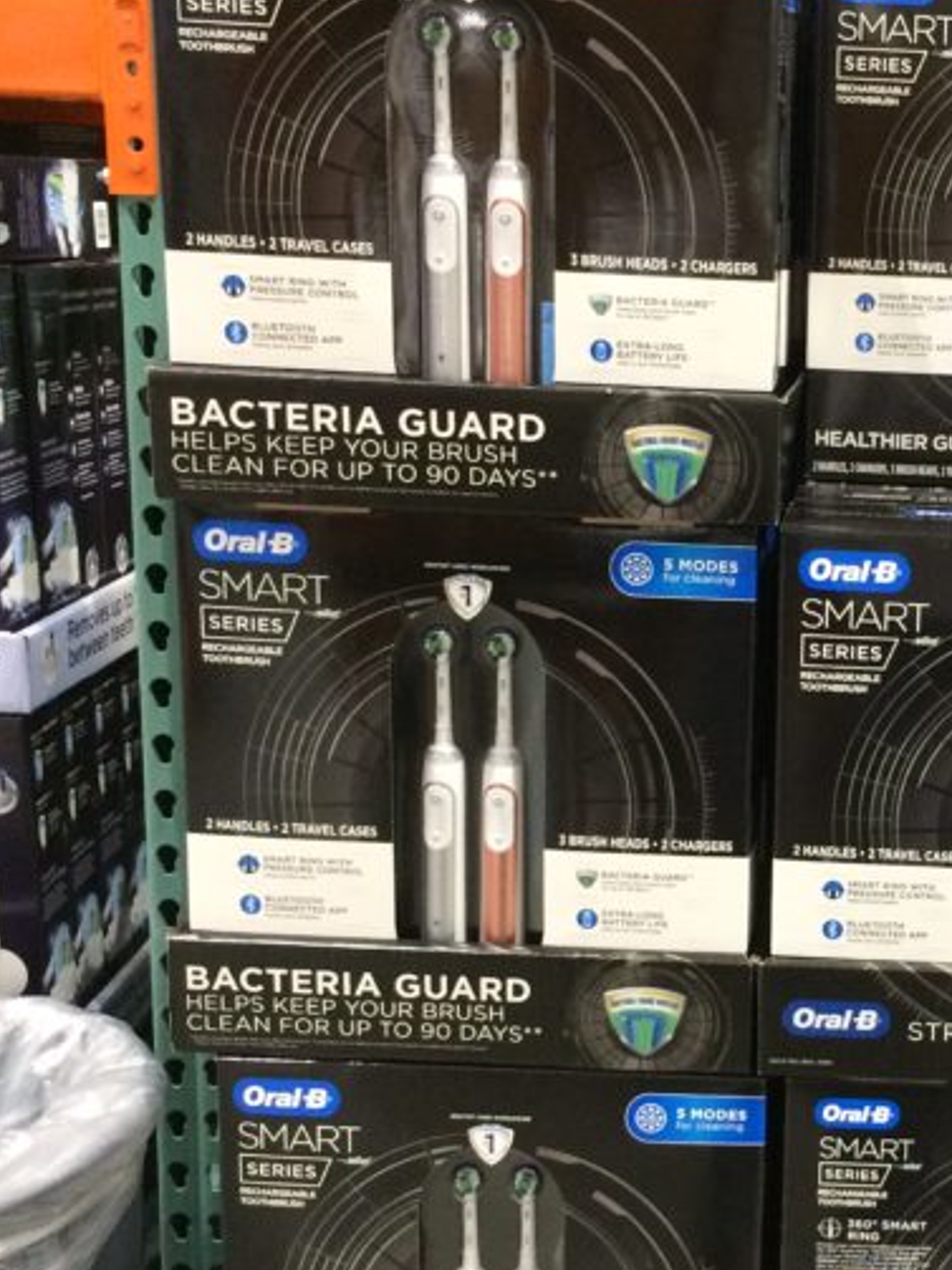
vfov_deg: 32.6
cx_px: 960
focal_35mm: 59
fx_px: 2164
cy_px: 740
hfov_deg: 23.7
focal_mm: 4.15
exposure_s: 1/30
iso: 200
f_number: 2.2
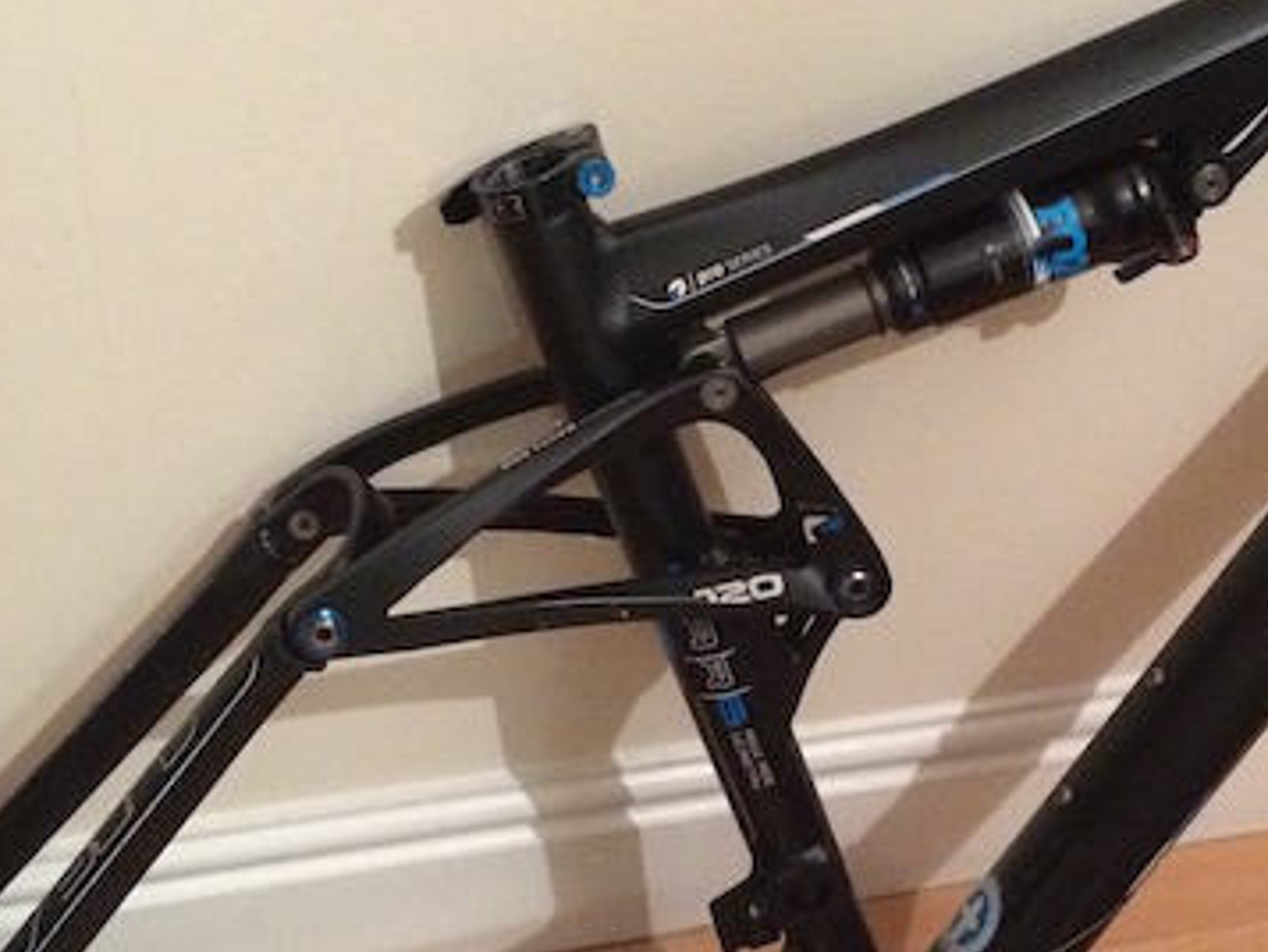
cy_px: 597
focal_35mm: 65
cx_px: 781
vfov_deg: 22.5
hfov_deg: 29.7
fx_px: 2382
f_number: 2.2
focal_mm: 4.15
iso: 400
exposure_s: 1/17
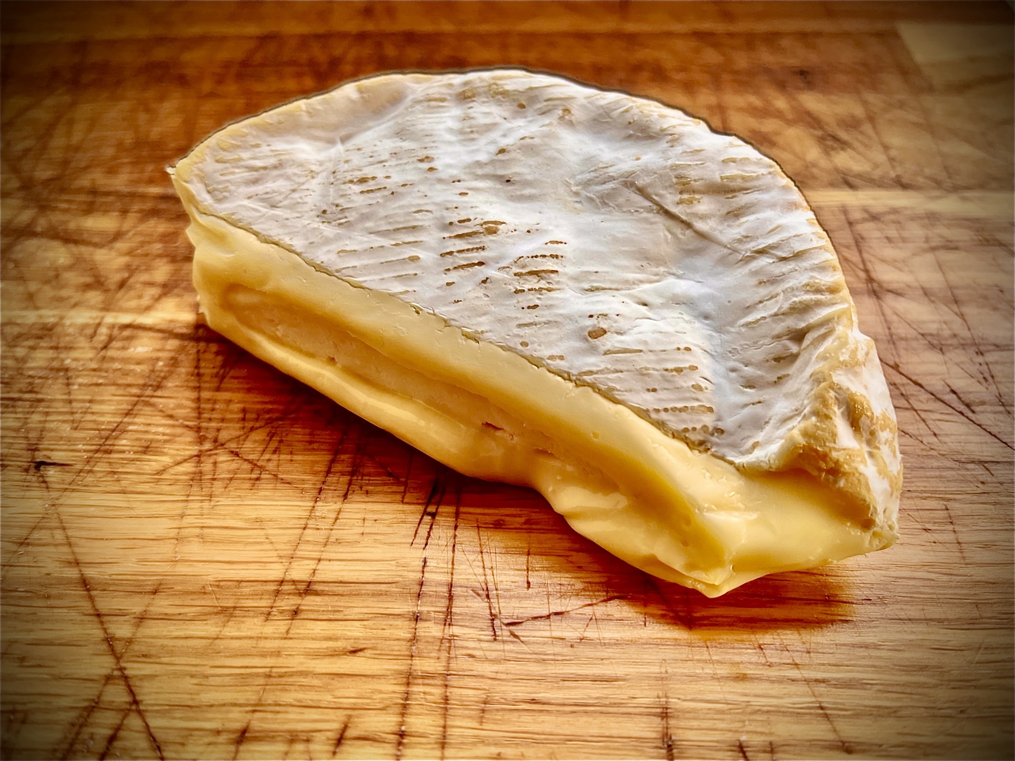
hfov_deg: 67.3
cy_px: 380
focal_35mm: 26
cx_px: 508
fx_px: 762
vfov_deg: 53.1
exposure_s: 1/122
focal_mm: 5.1
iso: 80
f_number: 1.6
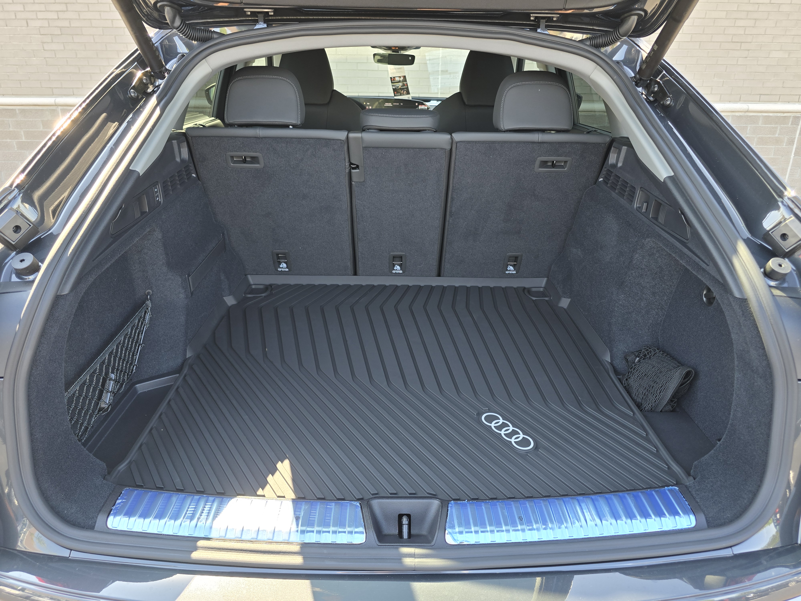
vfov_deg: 58.9
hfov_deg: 73.9
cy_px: 300
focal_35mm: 23
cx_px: 400
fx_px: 532
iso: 64
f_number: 1.7
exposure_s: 1/180
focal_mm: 6.3
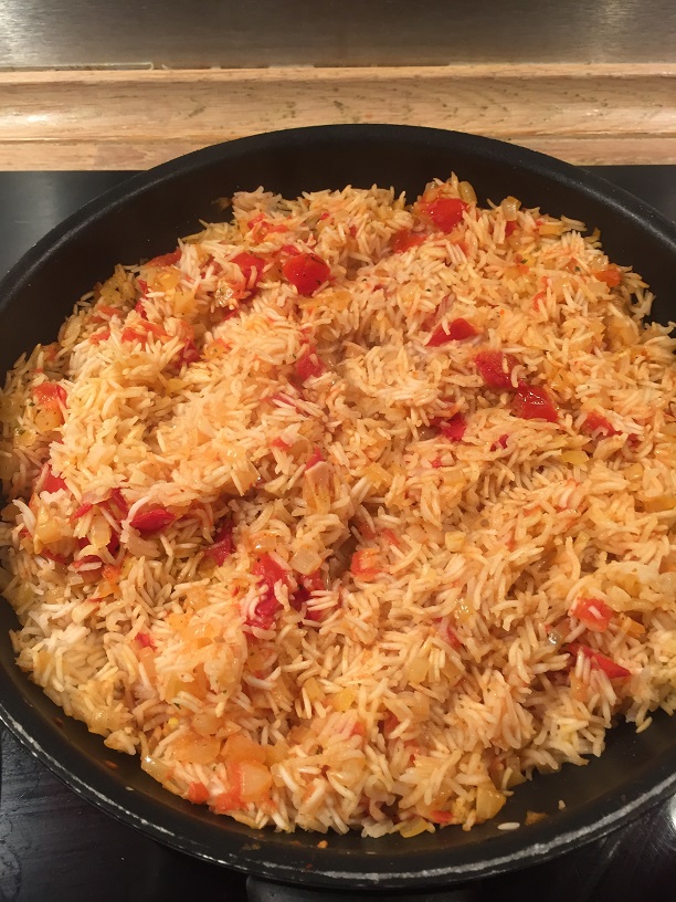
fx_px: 755
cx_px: 338
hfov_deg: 48.2
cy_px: 451
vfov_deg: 61.7
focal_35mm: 29
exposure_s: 1/33
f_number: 2.2
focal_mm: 4.15
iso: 125
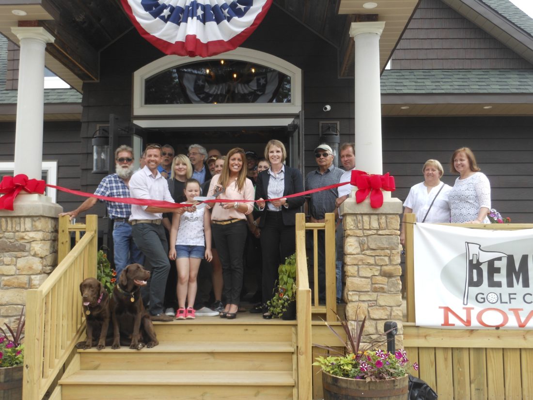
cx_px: 266
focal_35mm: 39
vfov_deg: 36.8
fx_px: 601
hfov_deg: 47.9
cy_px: 200
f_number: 4.3
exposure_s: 1/250
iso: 80
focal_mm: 6.9
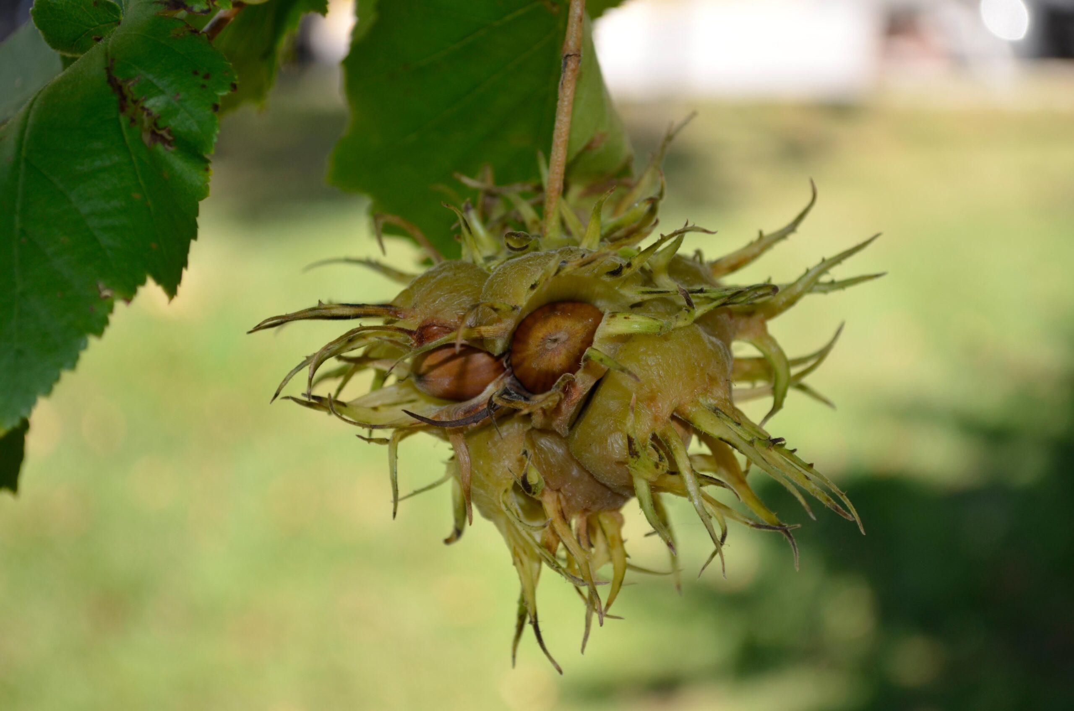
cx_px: 537
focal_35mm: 82
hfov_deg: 24.7
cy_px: 356
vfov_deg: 16.5
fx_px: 2456
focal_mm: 55
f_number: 5.6
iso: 180
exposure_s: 1/200
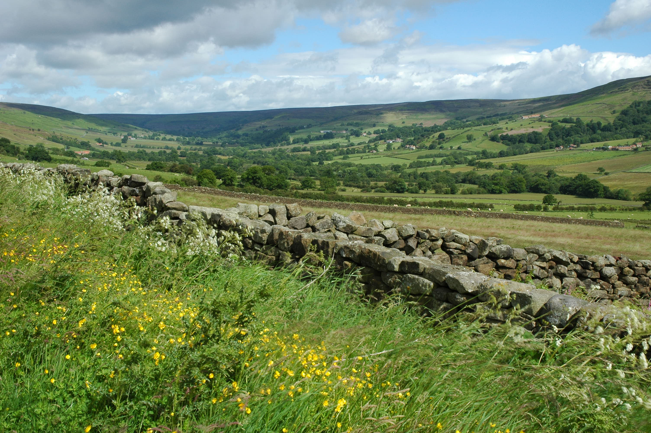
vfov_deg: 35.4
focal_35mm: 38
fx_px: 678
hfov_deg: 51.3
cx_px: 326
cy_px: 216
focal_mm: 25
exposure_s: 1/80
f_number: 18
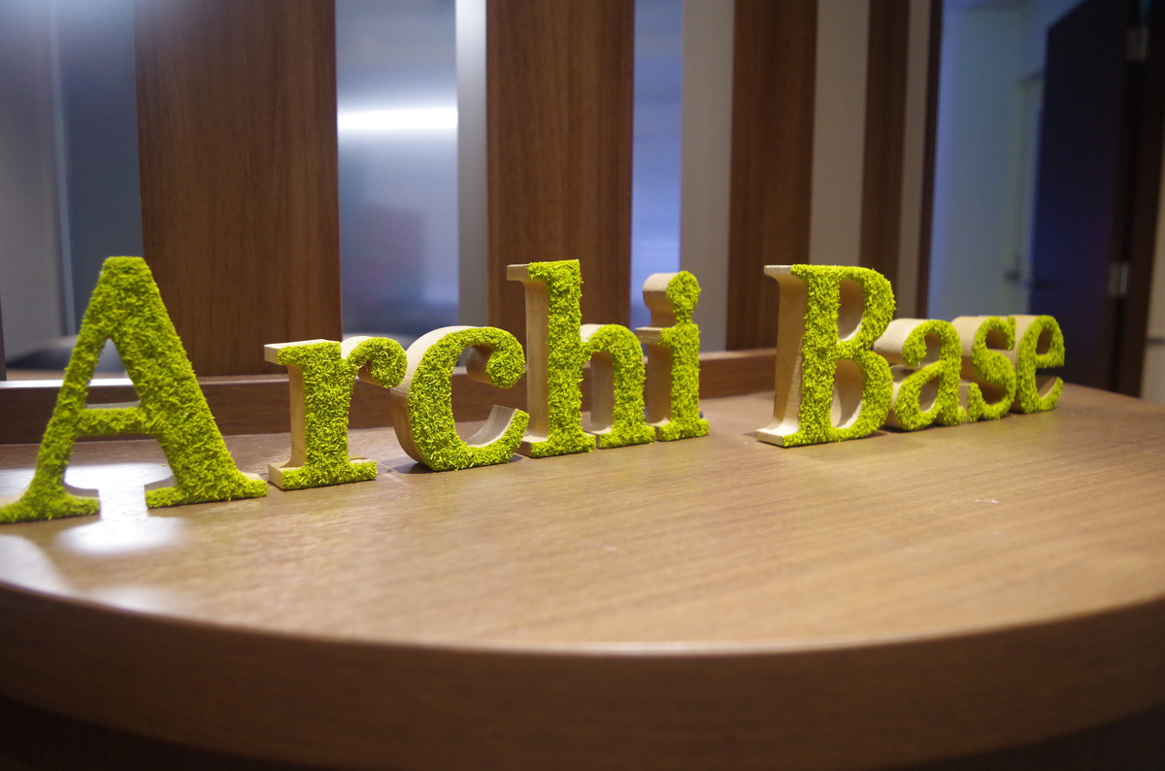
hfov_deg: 67.5
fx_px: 872
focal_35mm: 27
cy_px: 386
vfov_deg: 47.7
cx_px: 582
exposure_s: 1/25
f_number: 3.5
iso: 1600
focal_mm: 18
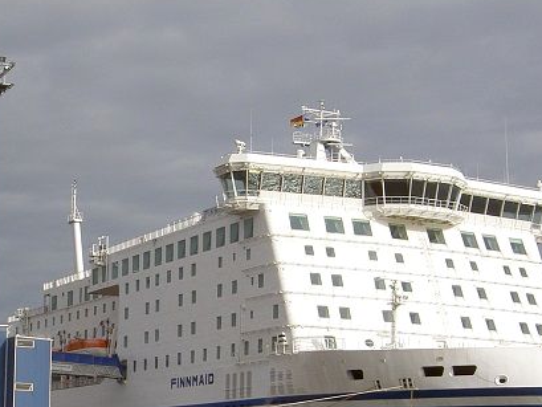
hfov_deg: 21.3
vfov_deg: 15.9
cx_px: 197
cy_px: 359
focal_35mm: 92
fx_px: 1441
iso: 50
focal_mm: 7.7
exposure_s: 1/640
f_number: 5.7
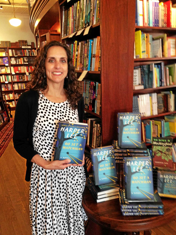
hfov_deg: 42.9
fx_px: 224
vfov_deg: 55.4
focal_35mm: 33
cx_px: 88
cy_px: 118
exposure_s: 1/20
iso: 200
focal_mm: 4.12
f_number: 2.4
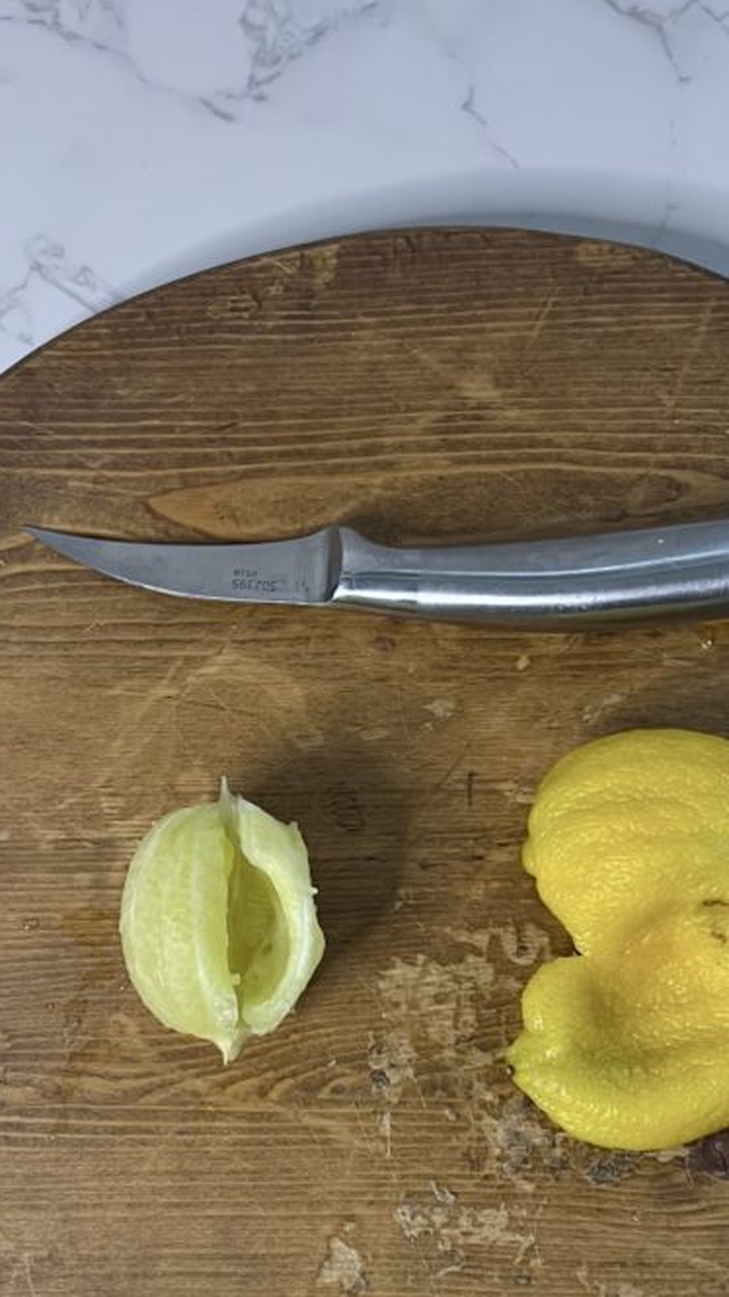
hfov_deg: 26.0
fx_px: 1581
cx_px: 396
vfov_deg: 44.1
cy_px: 839
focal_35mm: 46
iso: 125
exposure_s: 1/60
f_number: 1.5
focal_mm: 5.7
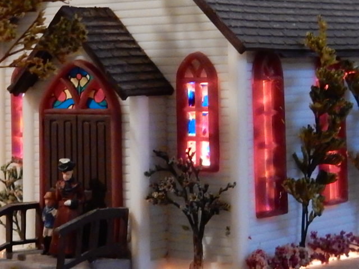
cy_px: 134
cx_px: 180
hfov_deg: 43.9
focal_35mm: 43
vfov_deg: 33.6
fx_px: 446
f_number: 4.2
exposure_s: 1/6
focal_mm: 7.6
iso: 800
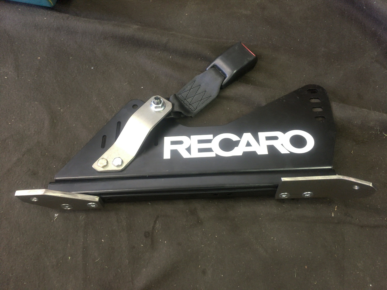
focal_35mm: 29
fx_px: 324
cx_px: 194
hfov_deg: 61.7
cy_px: 145
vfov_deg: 48.2
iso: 250
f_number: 2.2
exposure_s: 1/30
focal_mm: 4.15
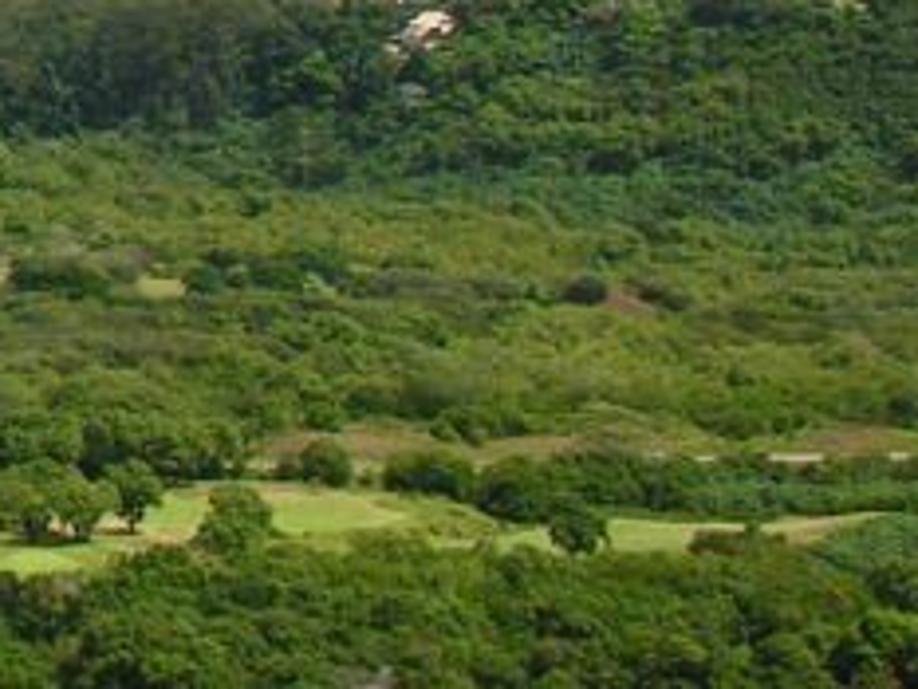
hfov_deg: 8.2
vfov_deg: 6.6
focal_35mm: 221
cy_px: -374
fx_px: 5864
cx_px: -1304
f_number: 7.3
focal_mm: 11
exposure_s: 1/140
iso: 50
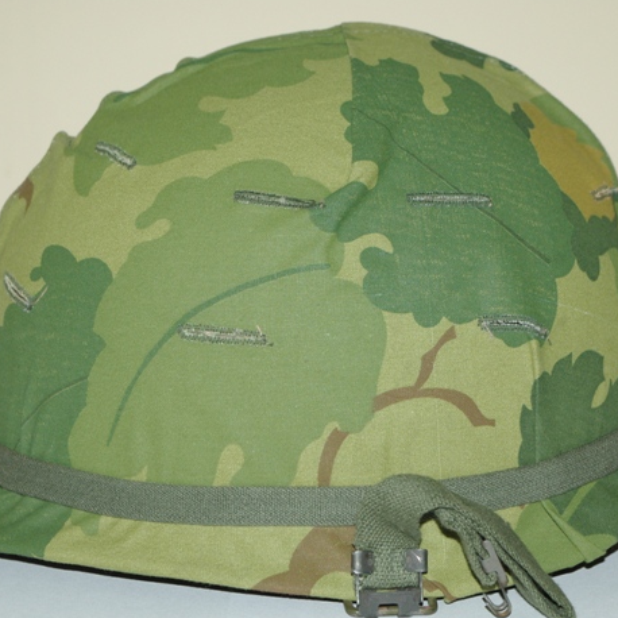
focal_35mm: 118
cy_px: 343
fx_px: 2383
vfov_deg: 14.8
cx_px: 356
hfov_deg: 14.8
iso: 400
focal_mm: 55
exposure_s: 1/60
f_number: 8
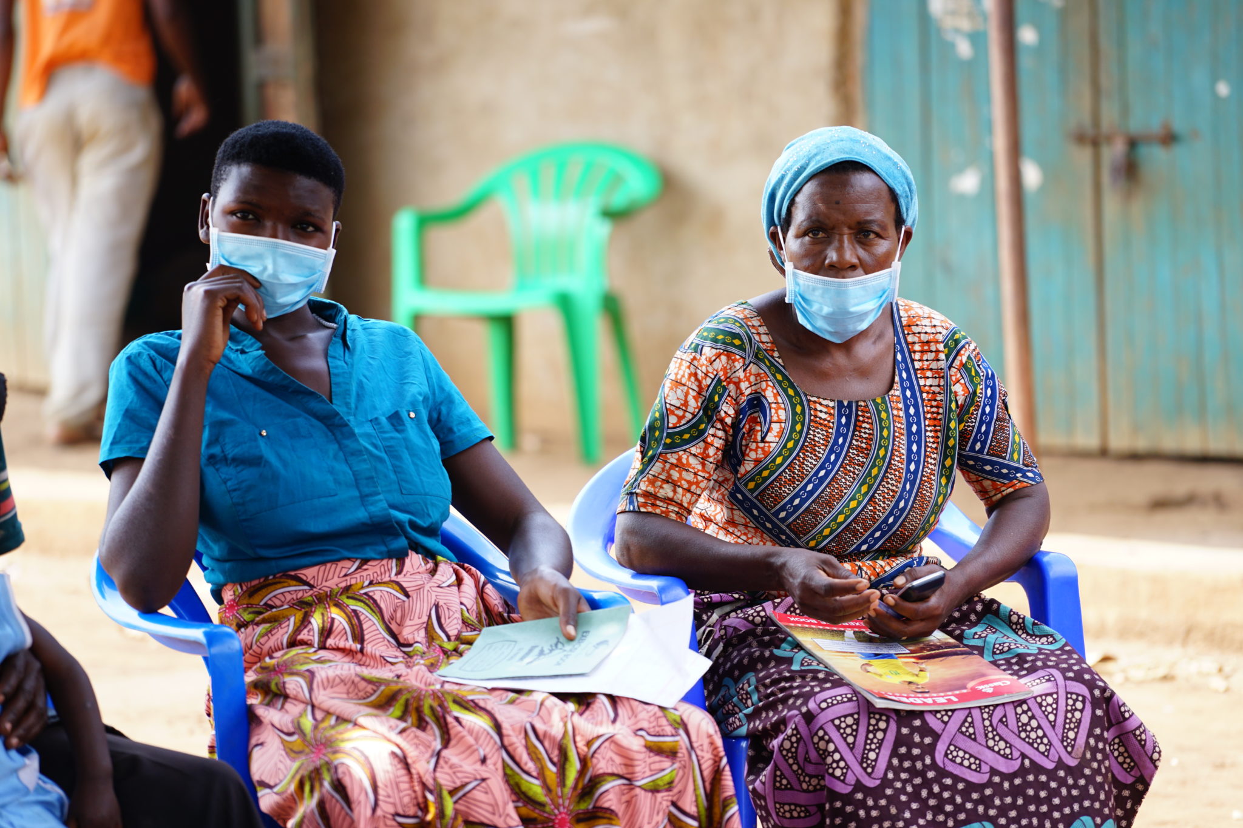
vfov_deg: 6.9
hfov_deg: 10.3
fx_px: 6904
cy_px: 414
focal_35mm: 200
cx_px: 622
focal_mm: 200
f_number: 4
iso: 200
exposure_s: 1/200
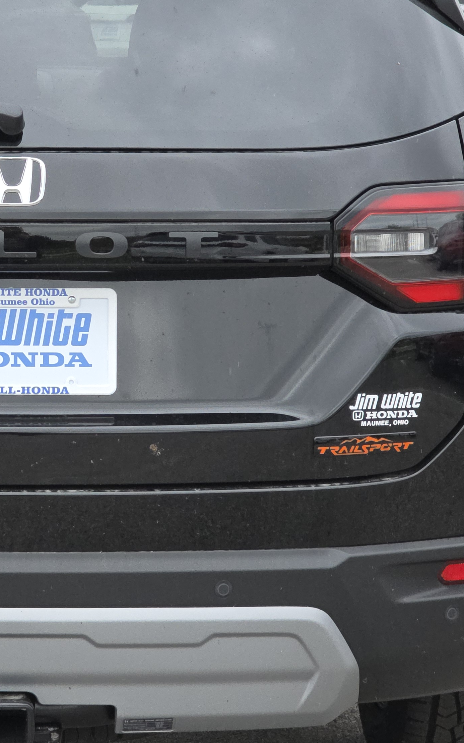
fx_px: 2671
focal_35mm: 132
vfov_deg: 15.8
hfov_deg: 9.8
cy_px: 329
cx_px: -19
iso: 50
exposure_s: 1/466
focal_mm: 7.9
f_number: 2.4
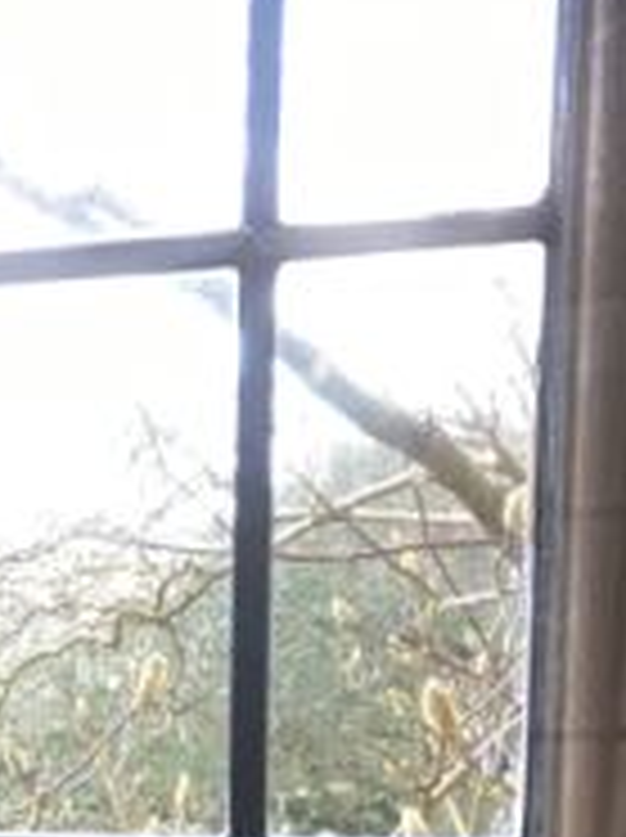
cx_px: -356
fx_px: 3021
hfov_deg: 11.3
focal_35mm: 125
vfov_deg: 15.0
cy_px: 1120
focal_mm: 4.15
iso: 25
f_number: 2.2
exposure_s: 1/33
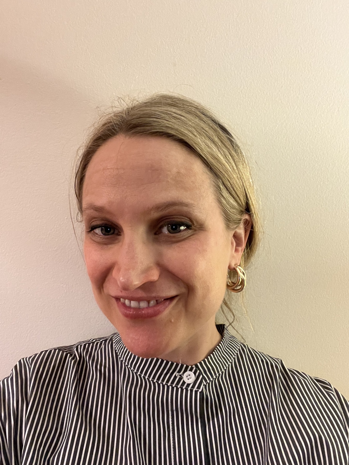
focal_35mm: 30
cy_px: 232
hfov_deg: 46.8
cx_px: 174
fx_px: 403
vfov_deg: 60.0
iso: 500
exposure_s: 1/25
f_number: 2.2
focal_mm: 2.71
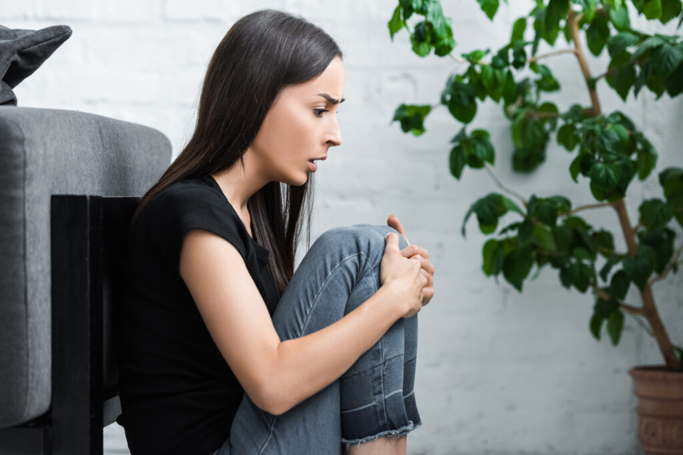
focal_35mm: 120
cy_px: 228
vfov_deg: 11.4
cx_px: 342
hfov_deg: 17.1
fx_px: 2277
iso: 500
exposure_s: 1/125
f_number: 3.5
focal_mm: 120
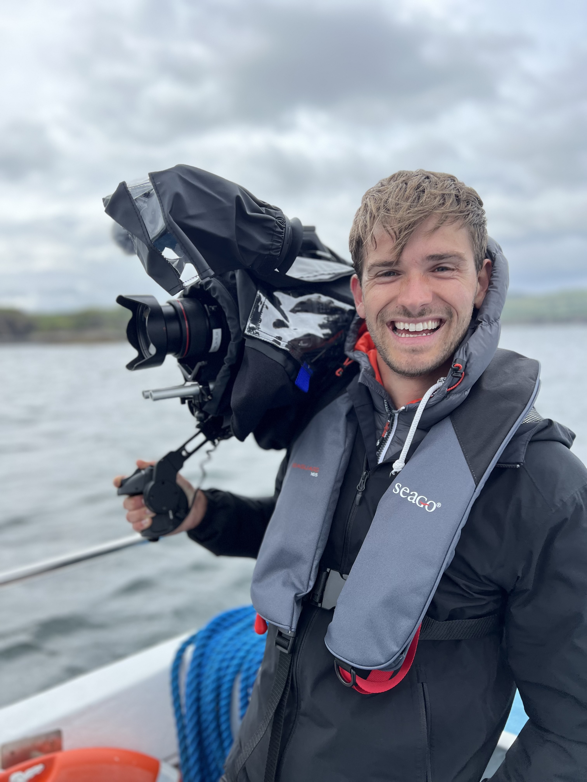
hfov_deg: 53.1
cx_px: 294
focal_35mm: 26
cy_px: 391
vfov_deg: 67.3
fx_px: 588
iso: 50
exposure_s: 1/1779
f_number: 1.5
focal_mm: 5.7
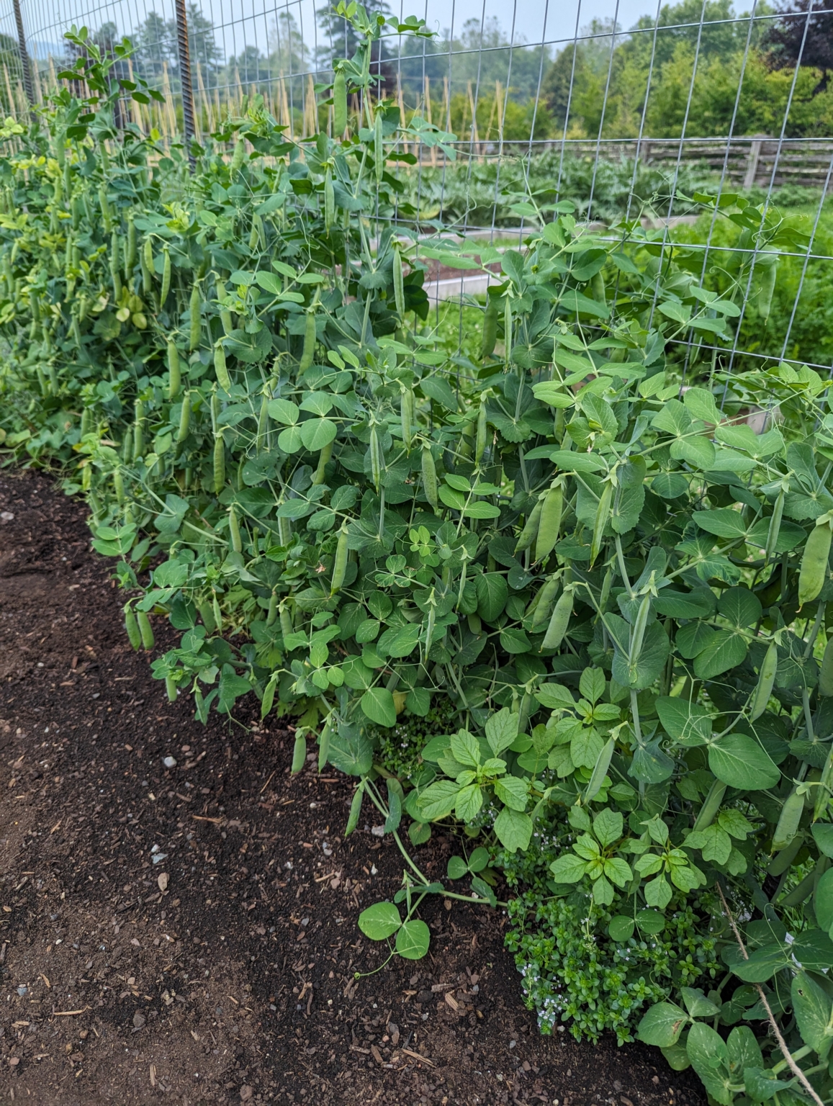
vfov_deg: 71.5
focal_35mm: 24
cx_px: 416
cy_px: 553
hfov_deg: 56.9
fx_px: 768
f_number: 1.85
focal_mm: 6.81
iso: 57
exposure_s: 1/1143
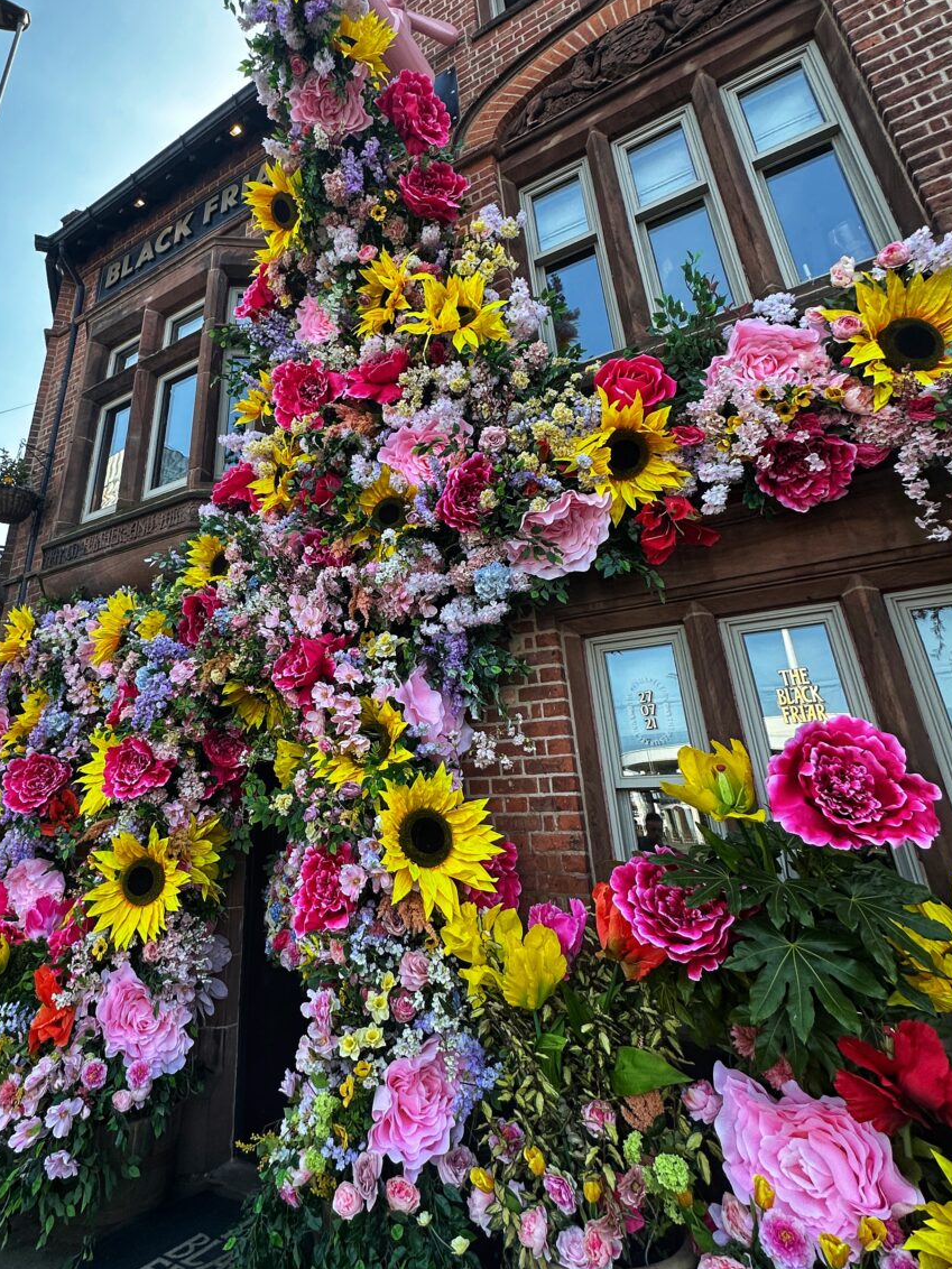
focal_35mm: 19
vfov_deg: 84.0
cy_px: 535
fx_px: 697
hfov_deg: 67.2
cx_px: 336
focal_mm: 2.22
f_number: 2.2
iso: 40
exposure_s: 1/796
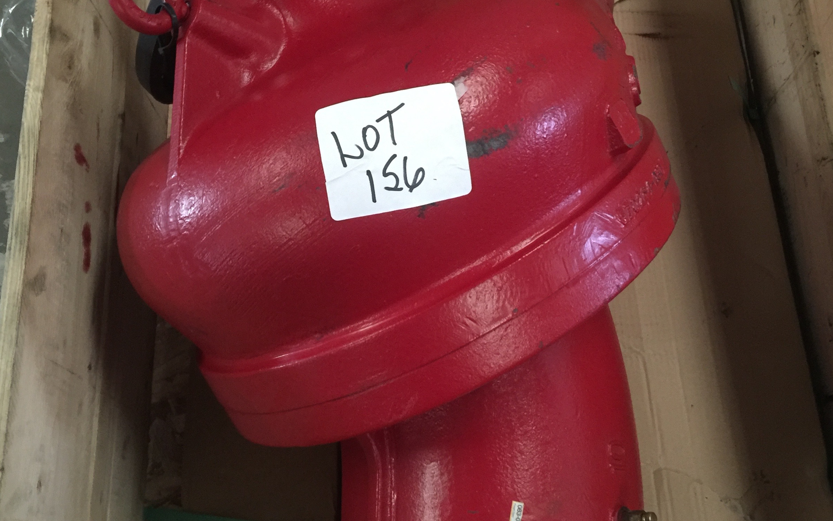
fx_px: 953
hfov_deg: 47.2
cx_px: 418
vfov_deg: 30.3
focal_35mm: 42
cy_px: 175
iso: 125
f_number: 2.2
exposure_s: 1/4
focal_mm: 4.15
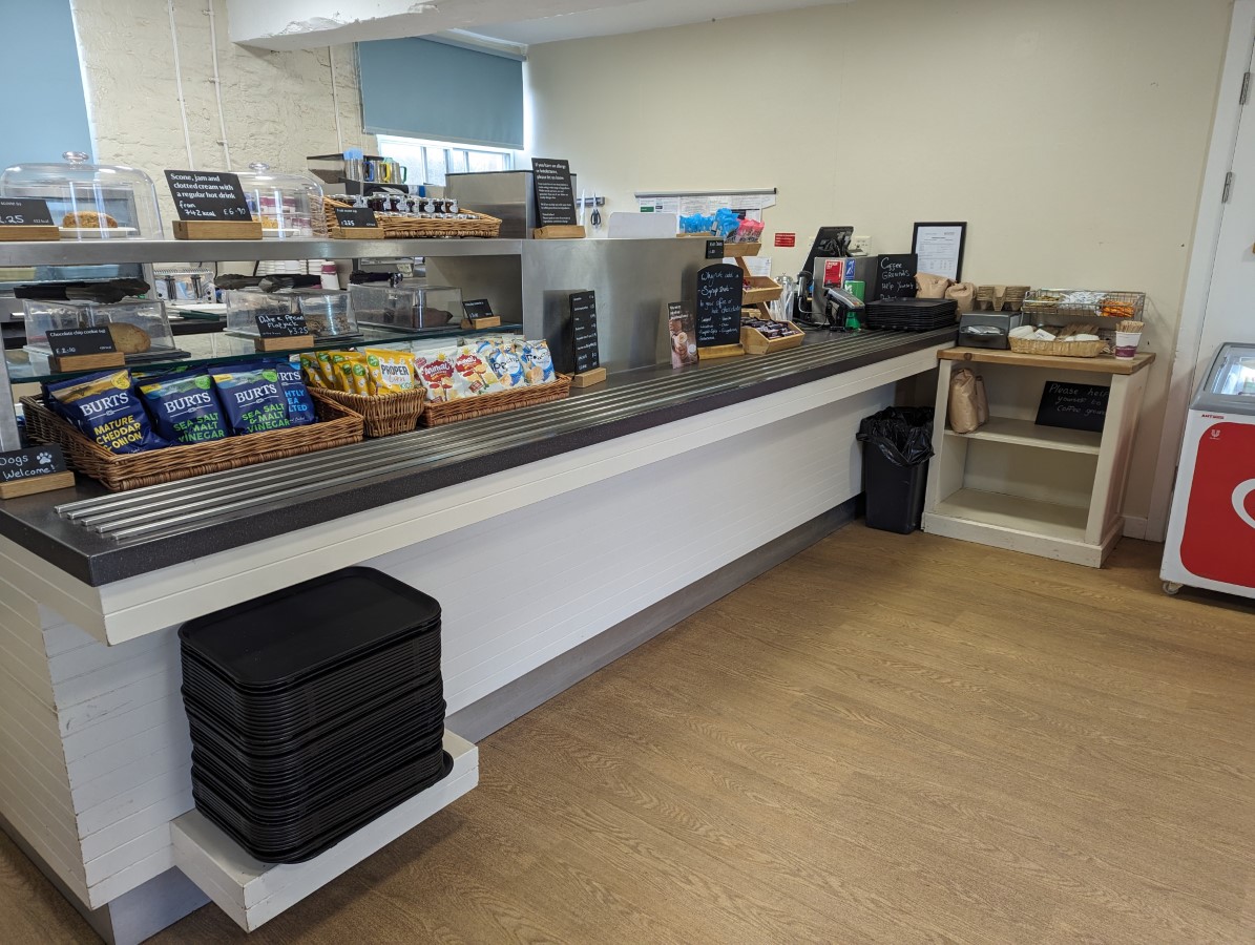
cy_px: 472
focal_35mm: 24
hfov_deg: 71.5
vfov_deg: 56.9
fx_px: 871
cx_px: 628
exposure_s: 1/100
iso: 182
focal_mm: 6.81
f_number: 1.85
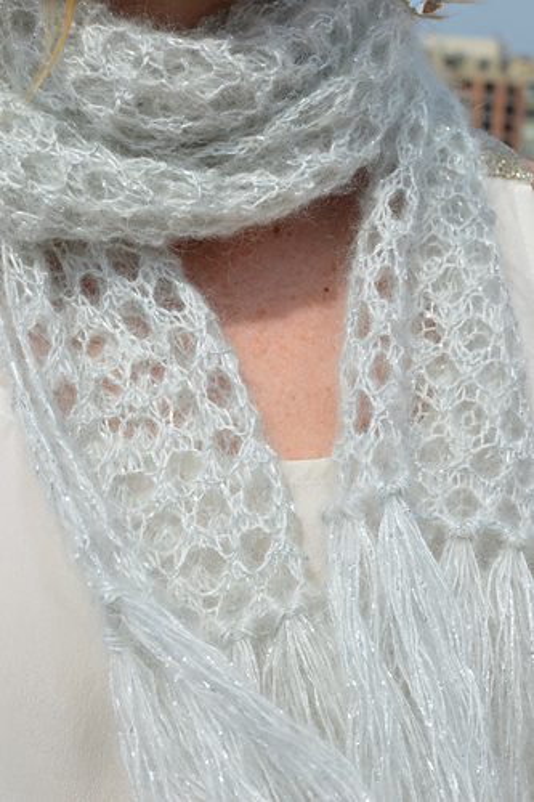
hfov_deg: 25.7
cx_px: 267
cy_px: 401
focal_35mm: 52
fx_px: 1169
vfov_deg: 37.9
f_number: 9
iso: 100
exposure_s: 1/320
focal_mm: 35
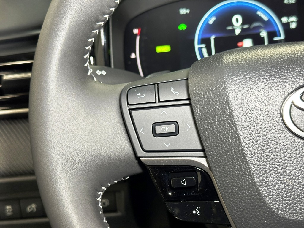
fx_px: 422
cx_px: 152
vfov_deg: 30.3
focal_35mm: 48
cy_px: 114
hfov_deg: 39.7
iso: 400
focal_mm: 6.86
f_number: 1.78
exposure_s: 1/40
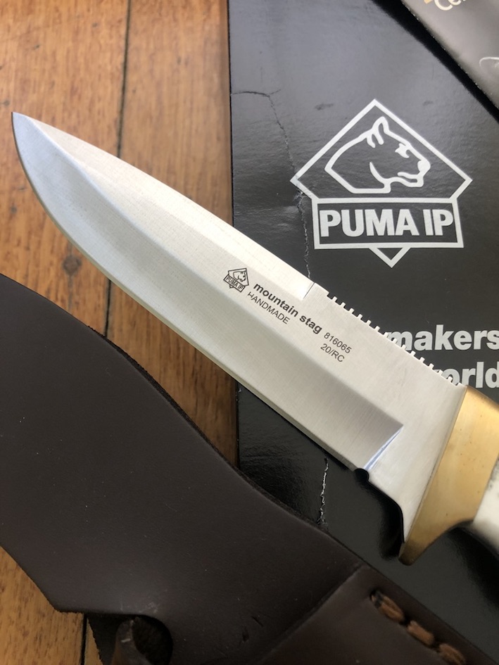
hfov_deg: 49.8
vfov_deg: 63.4
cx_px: 250
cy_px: 332
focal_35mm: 28
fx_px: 538
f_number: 1.8
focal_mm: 3.99
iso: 40
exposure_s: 1/20
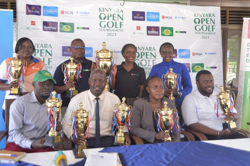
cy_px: 83
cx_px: 125
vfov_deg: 21.9
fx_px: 431
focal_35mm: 62
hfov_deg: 32.4
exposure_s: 1/320
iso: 3200
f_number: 5.6
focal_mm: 62
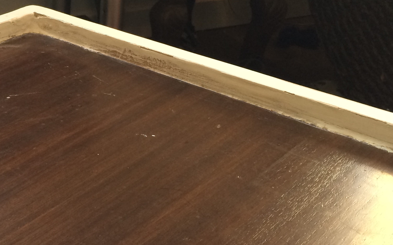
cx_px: 4
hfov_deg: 28.8
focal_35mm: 67
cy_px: 74
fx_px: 718
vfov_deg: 19.3
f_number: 2.2
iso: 40
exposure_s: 1/40
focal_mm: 4.15
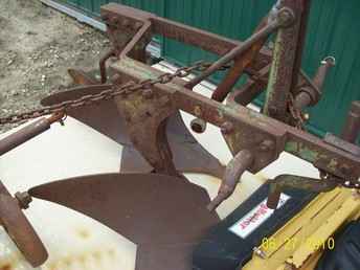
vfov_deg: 39.7
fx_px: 374
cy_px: 135
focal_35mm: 36
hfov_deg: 51.4
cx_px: 180
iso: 80
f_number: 2.7
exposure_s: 1/562
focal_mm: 6
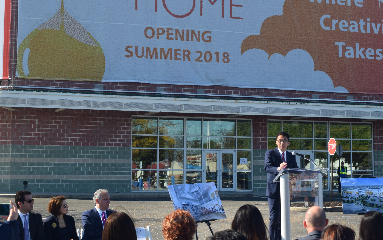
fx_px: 825
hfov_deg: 26.1
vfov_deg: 16.5
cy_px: 90
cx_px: 204
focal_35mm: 79
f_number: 8
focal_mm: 32
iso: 400
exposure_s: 1/250
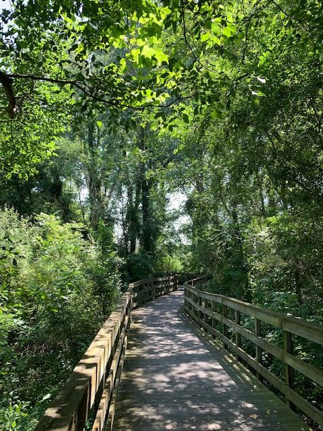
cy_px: 216
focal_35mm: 26
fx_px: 323
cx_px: 162
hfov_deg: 53.1
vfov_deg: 67.3
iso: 25
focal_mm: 4.25
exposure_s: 1/166
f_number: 1.8
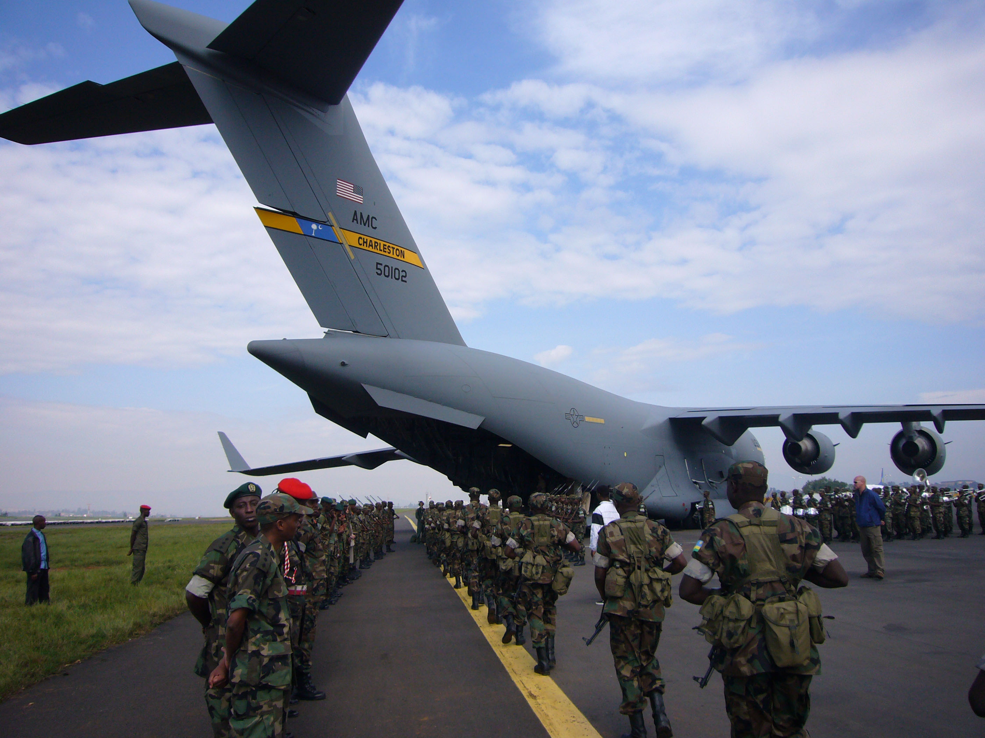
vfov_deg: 48.2
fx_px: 825
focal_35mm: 29
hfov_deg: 61.7
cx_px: 492
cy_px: 369
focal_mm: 4.7
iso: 80
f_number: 5.6
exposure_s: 1/320
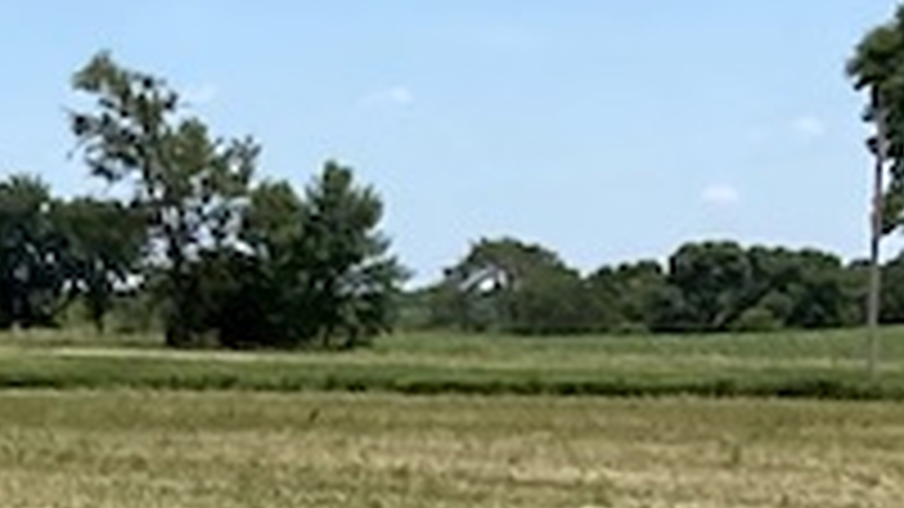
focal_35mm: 243
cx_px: -989
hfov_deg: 8.4
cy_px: 1178
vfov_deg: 4.9
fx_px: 5824
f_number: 1.8
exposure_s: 1/2404
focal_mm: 3.99
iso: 20
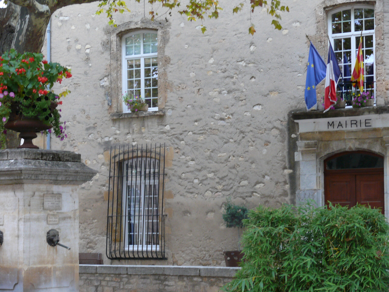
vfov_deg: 15.9
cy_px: 146
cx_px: 194
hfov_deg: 21.1
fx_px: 1045
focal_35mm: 93
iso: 200
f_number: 3.2
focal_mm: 19.7
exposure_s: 1/20
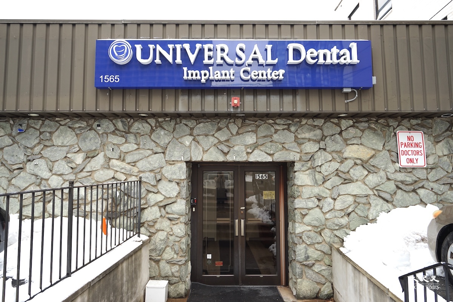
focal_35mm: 23
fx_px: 289
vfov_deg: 55.1
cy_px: 151
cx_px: 226
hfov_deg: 76.1
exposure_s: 1/80
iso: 100
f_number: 5.6
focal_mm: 23
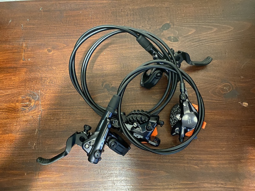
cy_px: 96
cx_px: 128
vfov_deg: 53.1
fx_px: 192
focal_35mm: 26
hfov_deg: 67.3
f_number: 1.8
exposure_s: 1/8
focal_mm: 4.25
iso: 640
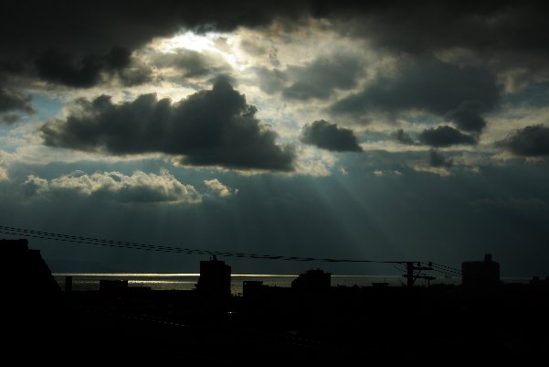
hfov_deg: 36.9
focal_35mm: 54
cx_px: 274
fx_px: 824
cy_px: 184
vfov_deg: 25.1
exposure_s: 1/2000
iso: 200
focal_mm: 36
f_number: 10
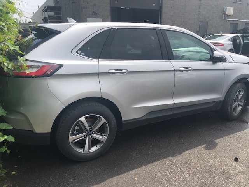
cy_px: 94
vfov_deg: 49.7
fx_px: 201
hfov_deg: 63.4
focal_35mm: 28
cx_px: 124
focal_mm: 4
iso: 20
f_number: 1.8
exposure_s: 1/1499
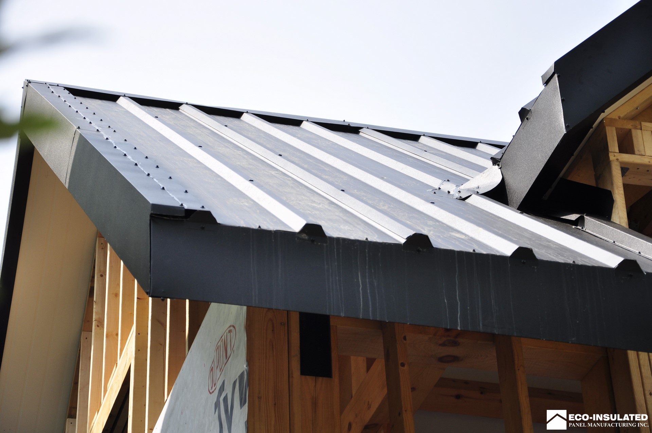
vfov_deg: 13.0
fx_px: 1899
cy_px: 216
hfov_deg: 19.5
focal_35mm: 105
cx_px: 326
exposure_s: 1/400
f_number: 5.3
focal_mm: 70
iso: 200
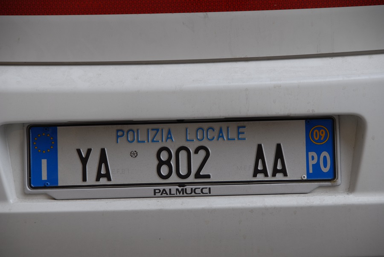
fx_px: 1682
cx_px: 192
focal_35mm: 158
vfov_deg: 8.7
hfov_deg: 13.0
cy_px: 128
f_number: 6.3
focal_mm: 105
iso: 100
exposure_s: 1/160
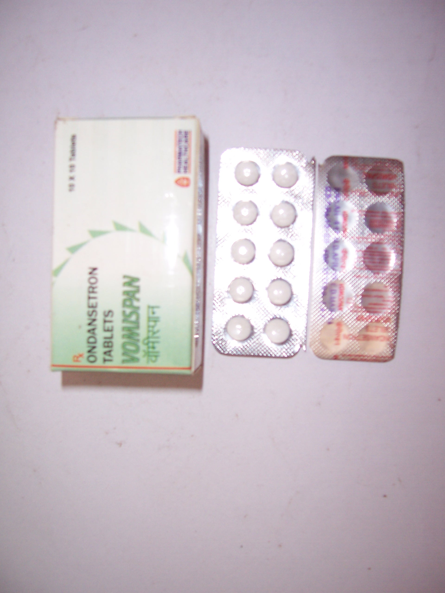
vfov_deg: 51.4
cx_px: 222
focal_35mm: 36
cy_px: 296
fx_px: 617
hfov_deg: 39.7
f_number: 3
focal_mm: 6
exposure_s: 1/45
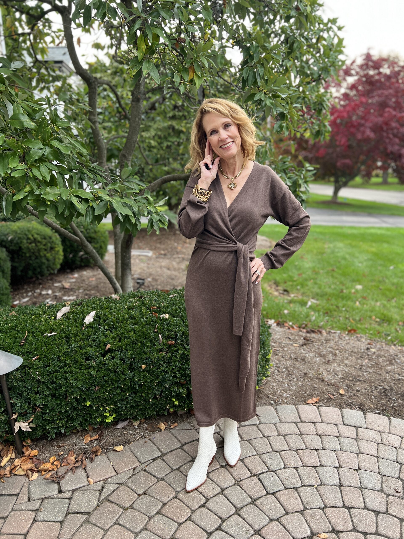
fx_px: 405
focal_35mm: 26
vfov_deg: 67.3
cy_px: 270
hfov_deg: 53.1
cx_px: 202
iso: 50
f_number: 1.5
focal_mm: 5.7
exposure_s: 1/224
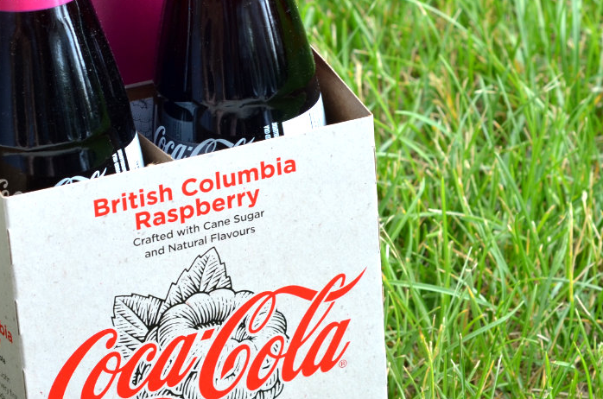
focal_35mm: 172
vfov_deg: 7.9
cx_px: 209
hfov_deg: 12.0
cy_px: 134
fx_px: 2874
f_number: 6.3
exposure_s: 1/160
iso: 200
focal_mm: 50
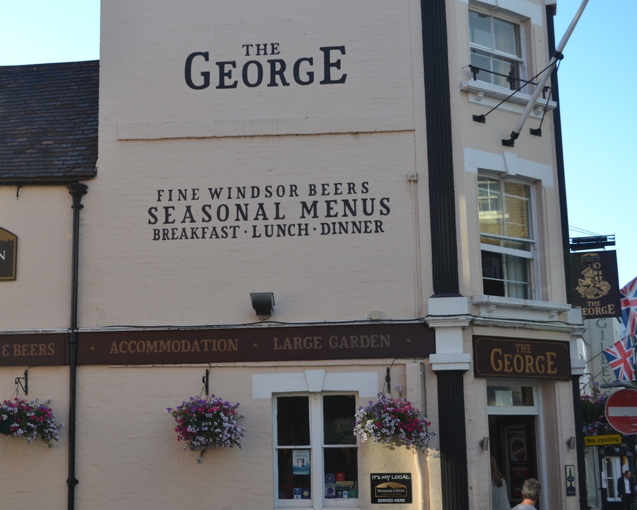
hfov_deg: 34.0
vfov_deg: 27.6
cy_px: 257
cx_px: 250
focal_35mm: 55
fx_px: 1037
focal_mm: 32
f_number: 5.6
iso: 100
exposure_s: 1/125
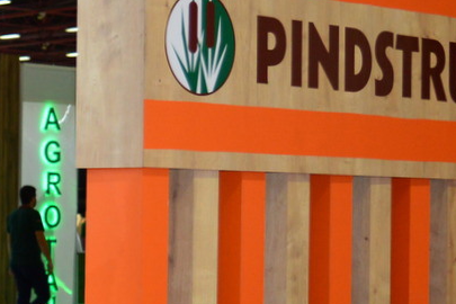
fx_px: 1502
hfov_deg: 15.9
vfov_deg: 11.6
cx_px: -214
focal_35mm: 119
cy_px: 161
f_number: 4.5
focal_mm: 25
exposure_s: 1/125
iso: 720
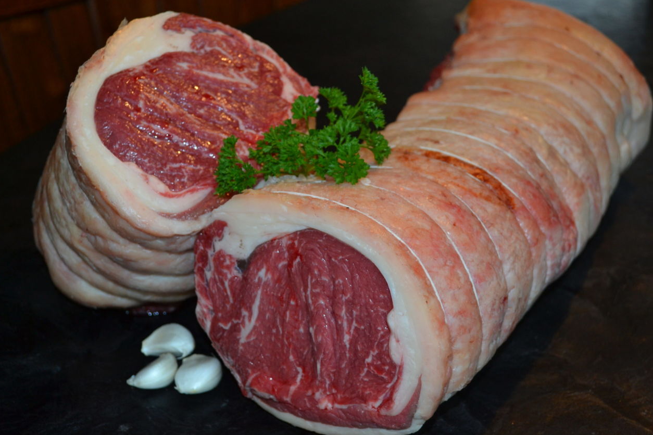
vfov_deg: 27.5
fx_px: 889
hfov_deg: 40.3
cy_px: 217
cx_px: 329
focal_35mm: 49
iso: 560
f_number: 4.8
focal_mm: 32
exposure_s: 1/60
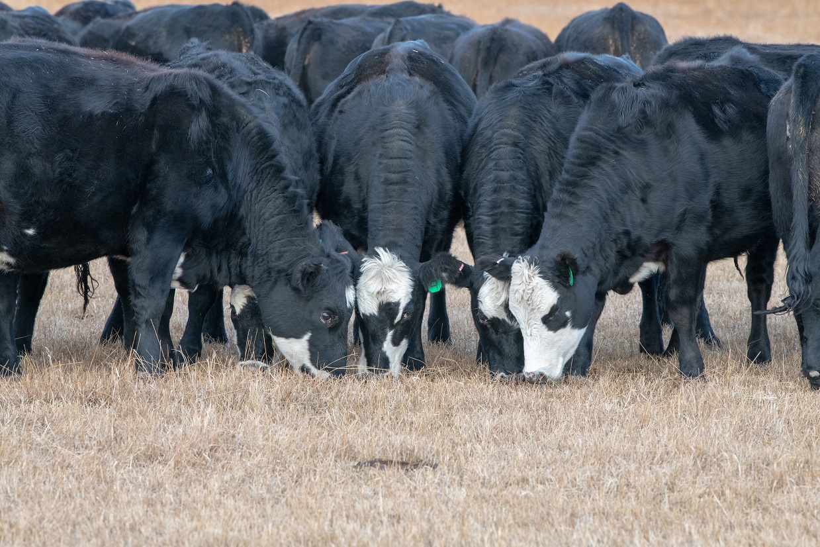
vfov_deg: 6.9
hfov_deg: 10.3
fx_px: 4555
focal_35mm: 200
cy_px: 274
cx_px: 410
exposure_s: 1/200
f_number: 7.1
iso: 1800
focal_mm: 200
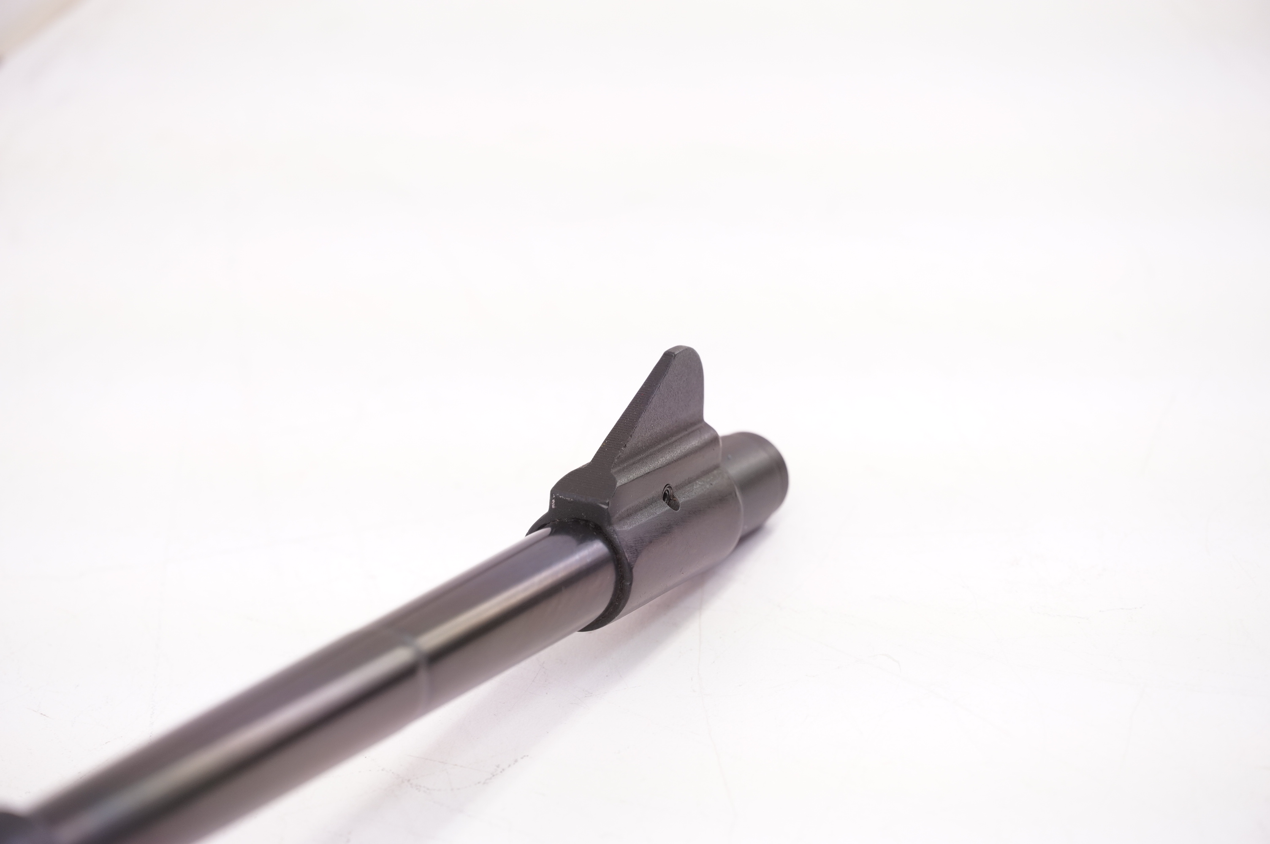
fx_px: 7137
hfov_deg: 10.2
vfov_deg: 6.8
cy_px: 422
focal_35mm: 202
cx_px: 635
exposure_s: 1/80
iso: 500
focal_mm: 135
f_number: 6.3
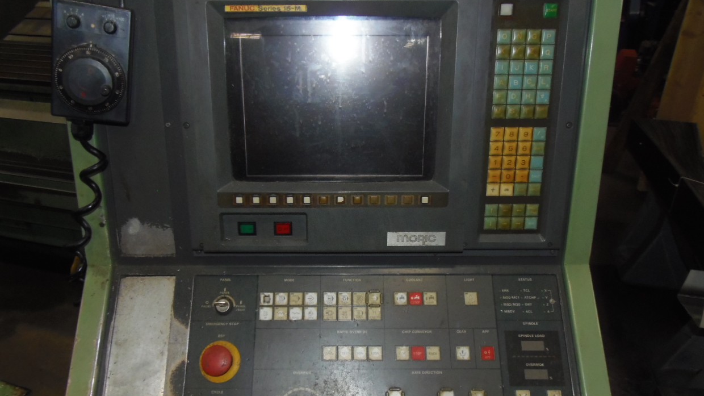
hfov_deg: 69.9
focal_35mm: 27
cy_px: 230
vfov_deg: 42.7
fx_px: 504
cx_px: 354
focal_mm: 4.3
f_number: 2.9
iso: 200
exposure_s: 1/30
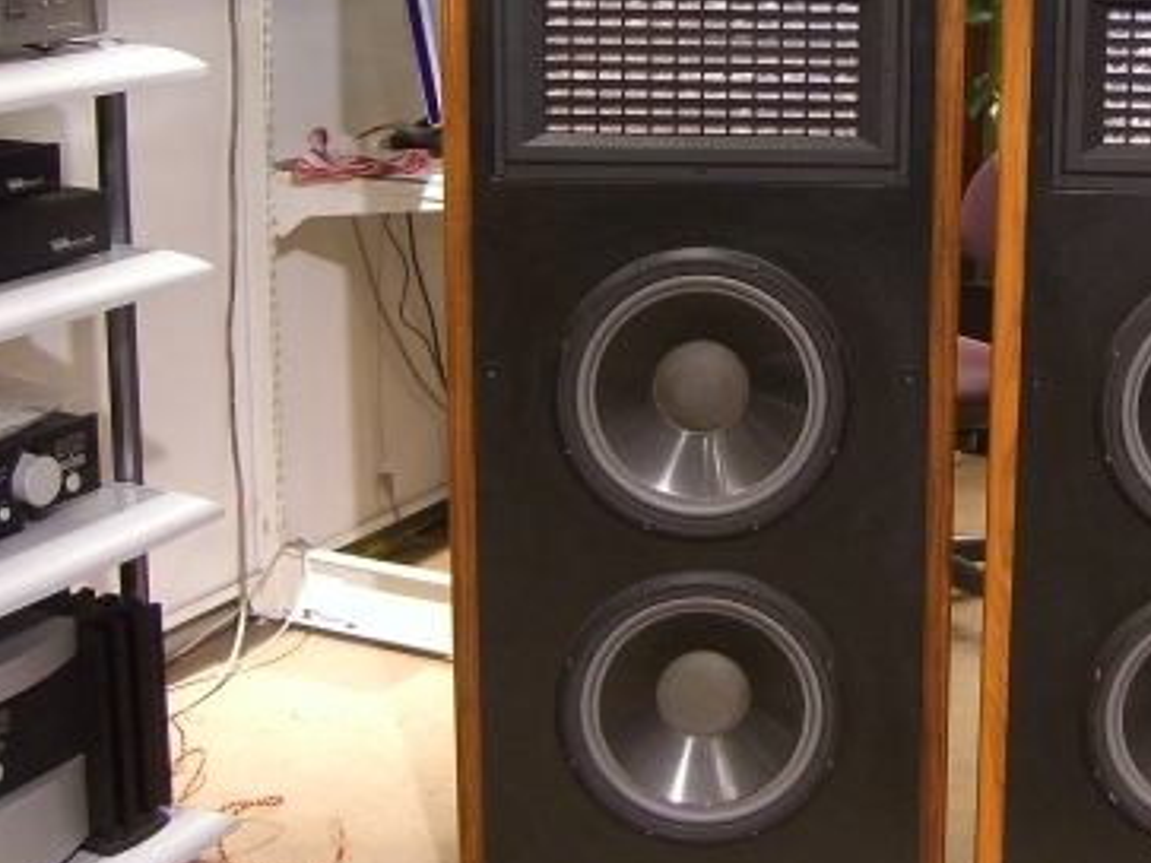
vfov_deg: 21.7
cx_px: 910
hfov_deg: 28.4
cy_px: 225
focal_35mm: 67
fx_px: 2227
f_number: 2.8
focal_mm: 7.9
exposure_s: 1/13
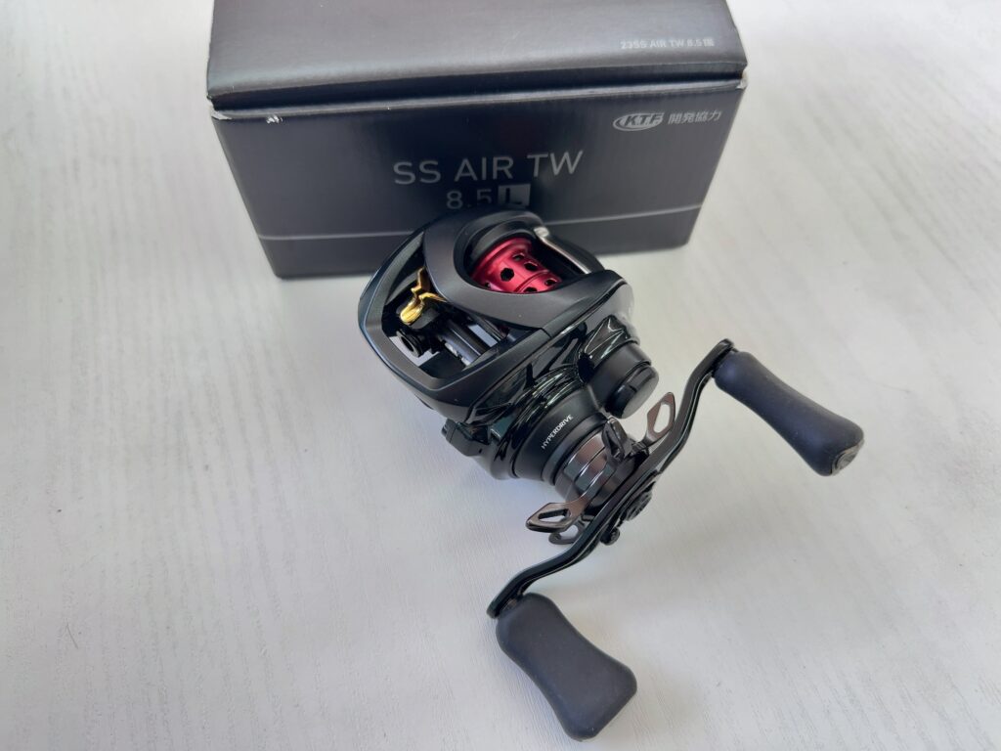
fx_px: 694
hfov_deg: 71.6
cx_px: 500
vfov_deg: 56.8
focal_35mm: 24
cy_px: 376
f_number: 1.78
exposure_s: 1/120
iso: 100
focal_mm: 6.76
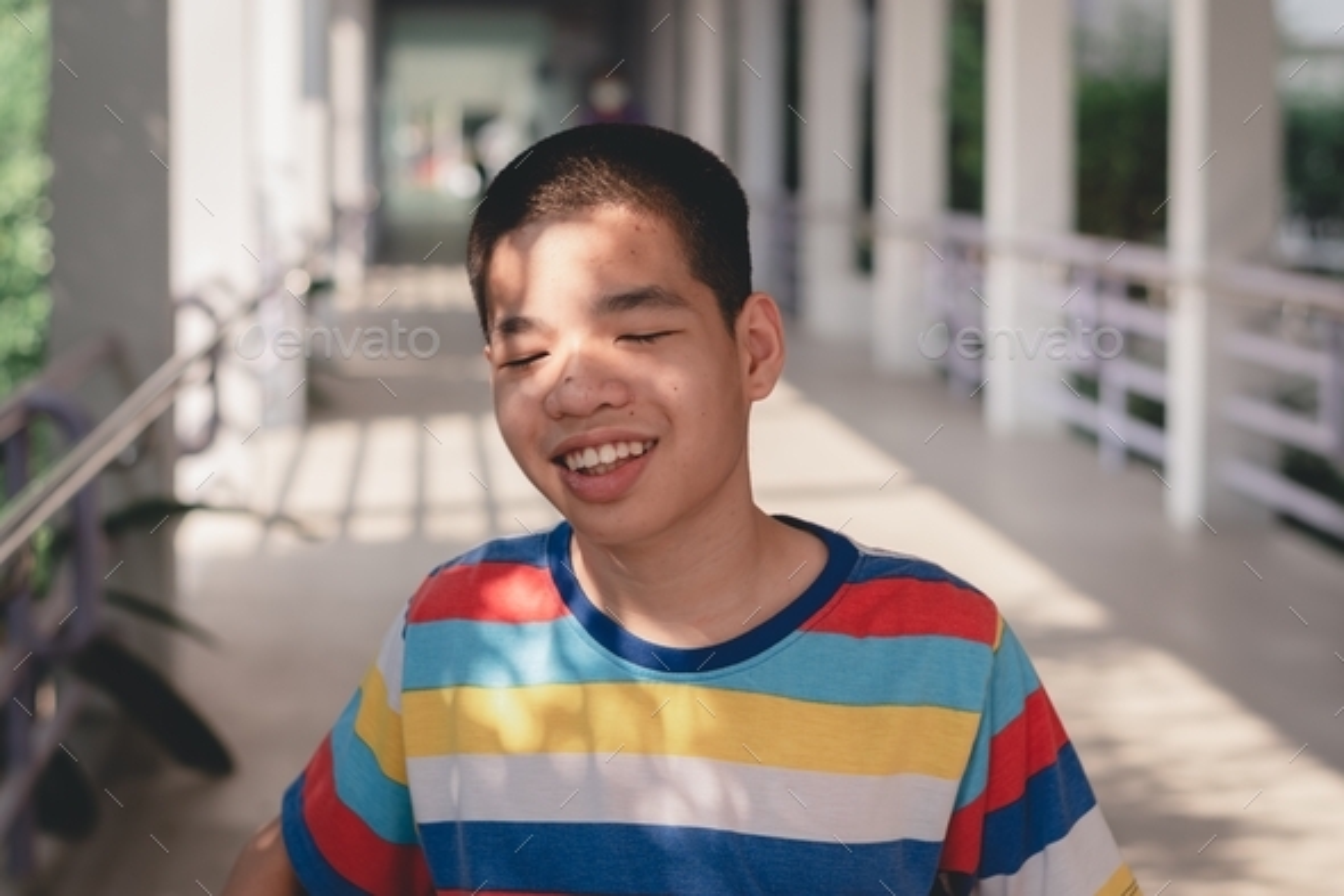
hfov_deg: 27.0
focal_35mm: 75
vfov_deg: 18.2
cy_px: 448
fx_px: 2799
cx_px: 672
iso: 200
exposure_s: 1/800
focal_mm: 50
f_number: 2.5
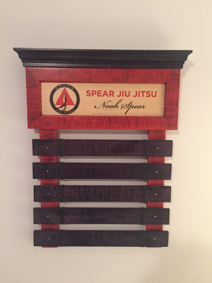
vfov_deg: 61.7
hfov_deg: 48.2
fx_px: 237
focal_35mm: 29
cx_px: 106
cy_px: 142
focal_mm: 4.15
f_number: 2.2
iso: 250
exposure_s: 1/17
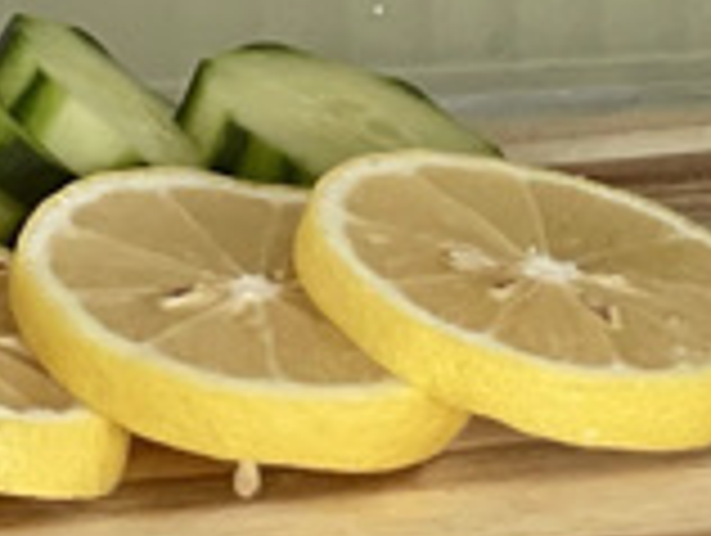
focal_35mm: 414
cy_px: -1022
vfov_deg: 3.5
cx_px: 1116
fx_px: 8516
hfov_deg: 4.7
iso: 125
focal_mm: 7.5
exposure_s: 1/120
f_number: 2.2
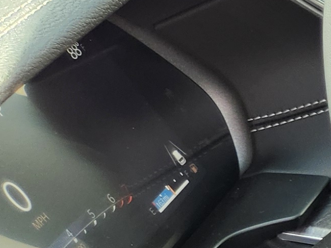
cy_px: 446
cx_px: 1005
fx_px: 1348
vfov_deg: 10.0
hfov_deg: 10.1
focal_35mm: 141
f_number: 1.8
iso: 80
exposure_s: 1/180
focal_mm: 5.4
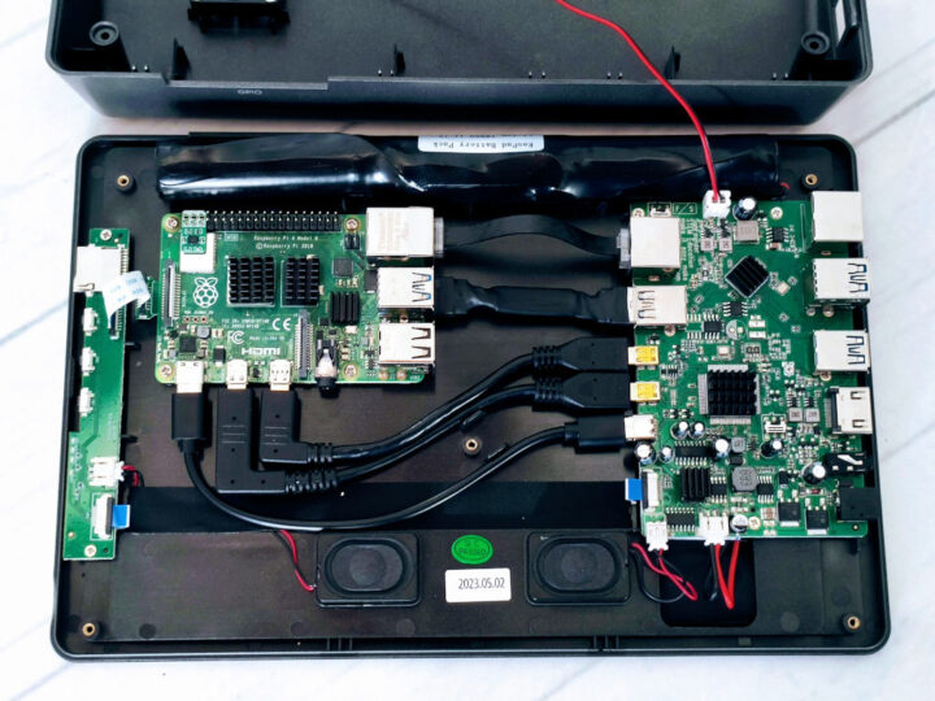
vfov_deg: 28.0
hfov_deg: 36.8
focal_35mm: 52
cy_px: 350
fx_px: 1405
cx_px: 468
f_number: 1.75
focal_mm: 4.77
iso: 304
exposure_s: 1/33
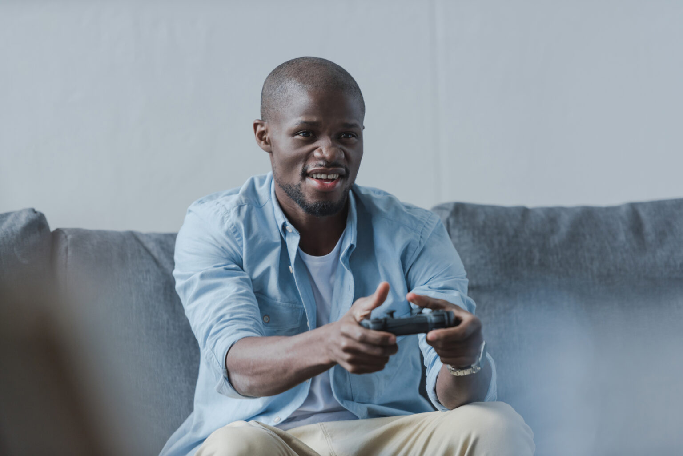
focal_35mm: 180
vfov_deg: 7.6
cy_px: 228
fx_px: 3416
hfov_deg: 11.4
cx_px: 342
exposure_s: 1/100
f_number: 2.8
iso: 400
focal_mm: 180
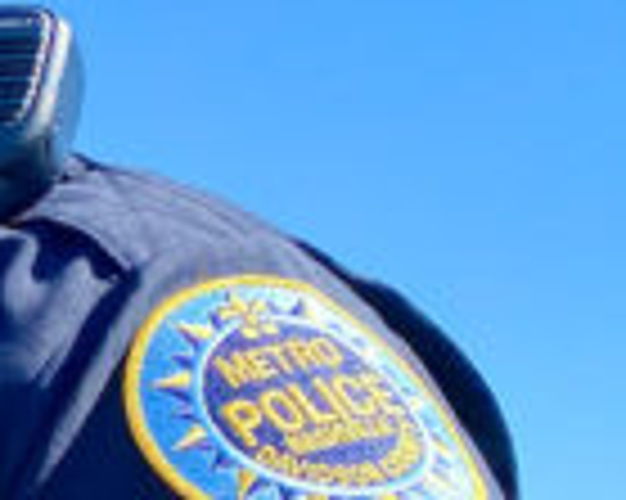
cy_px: 495
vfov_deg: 11.9
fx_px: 2370
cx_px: -698
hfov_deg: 12.8
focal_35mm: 128
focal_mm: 4.25
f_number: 1.8
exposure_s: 1/1250
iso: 32
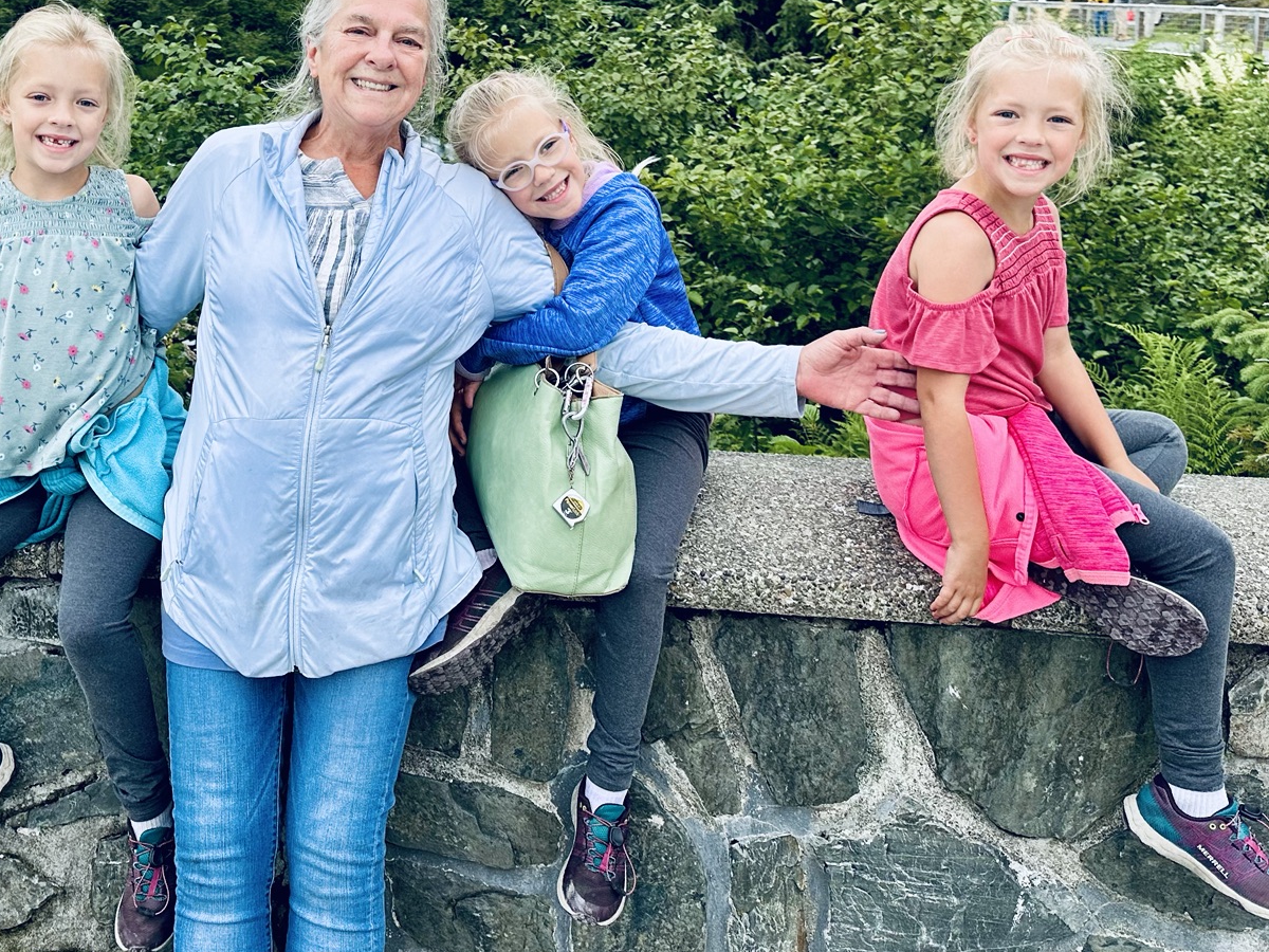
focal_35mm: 40
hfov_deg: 46.0
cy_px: 181
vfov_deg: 34.8
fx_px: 1466
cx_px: 413
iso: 80
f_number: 1.78
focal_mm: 6.86
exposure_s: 1/785
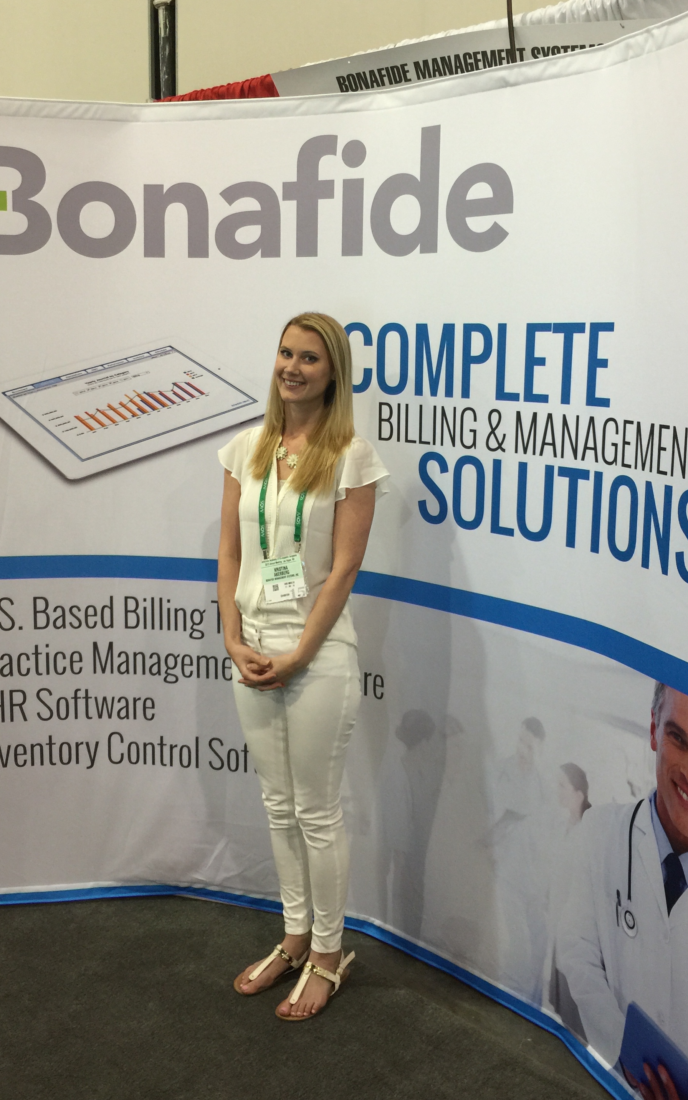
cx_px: 331
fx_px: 1050
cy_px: 505
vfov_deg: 55.3
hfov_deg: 36.3
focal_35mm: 35
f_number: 2.2
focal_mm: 4.15
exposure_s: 1/15
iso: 50
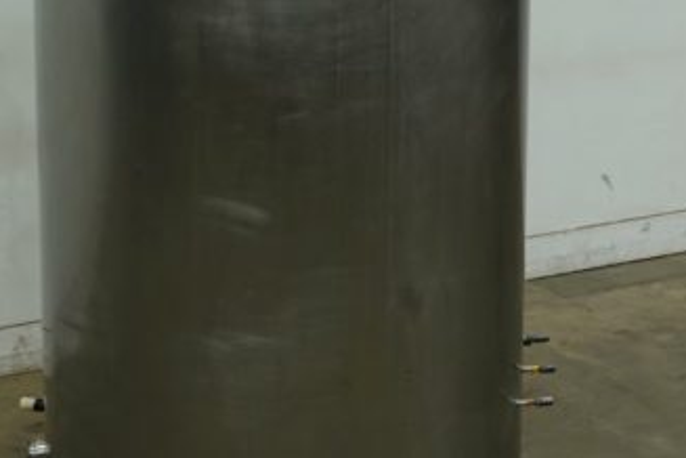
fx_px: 2267
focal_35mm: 119
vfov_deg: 11.4
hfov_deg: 17.2
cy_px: -26
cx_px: 298
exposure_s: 1/60
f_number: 3.5
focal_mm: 14.12
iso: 125
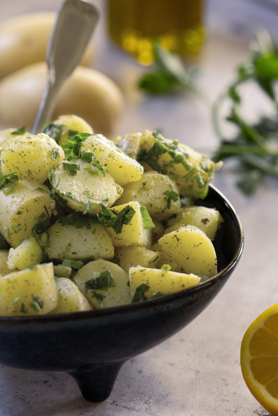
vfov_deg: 15.2
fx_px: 1562
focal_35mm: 135
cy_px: 208
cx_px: 139
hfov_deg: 10.2
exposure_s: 1/100
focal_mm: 90
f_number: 4
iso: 320
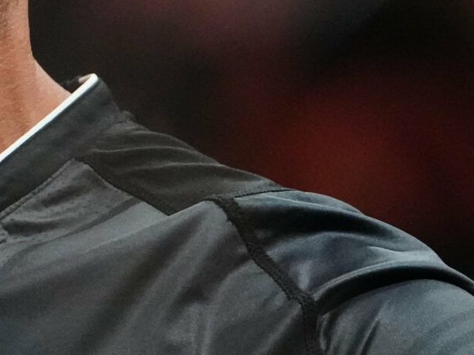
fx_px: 10088
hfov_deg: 2.7
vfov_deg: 2.0
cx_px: 58
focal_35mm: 737
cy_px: -112
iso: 8000
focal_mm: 185
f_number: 4
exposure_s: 1/1600
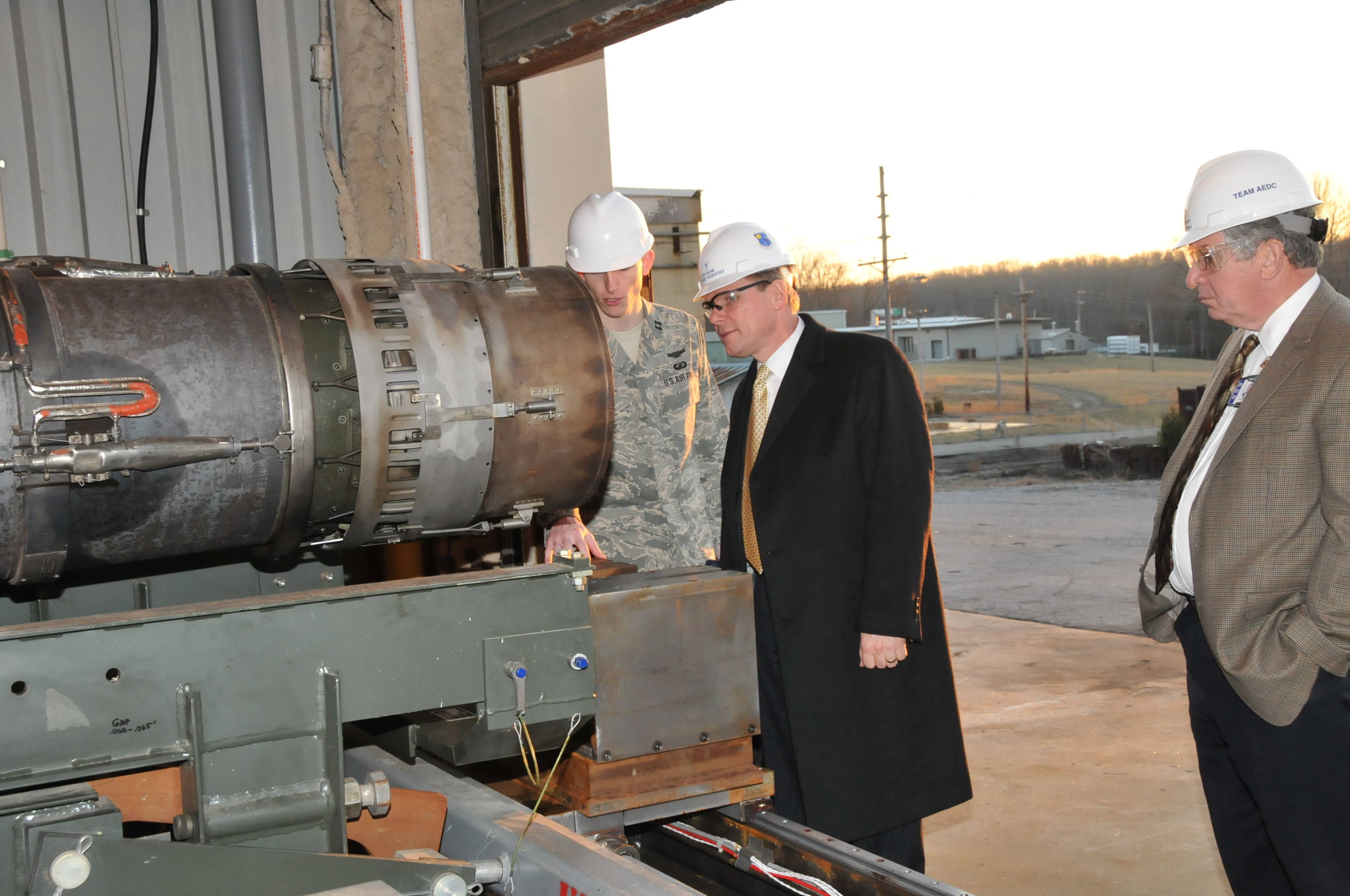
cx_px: 675
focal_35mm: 48
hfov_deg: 41.2
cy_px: 448
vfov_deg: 28.0
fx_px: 1798
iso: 800
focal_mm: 32
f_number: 9
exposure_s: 1/125
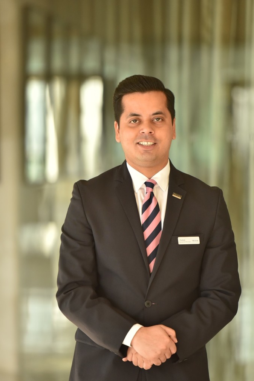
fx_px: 2325
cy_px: 208
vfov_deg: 9.3
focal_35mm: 220
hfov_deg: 6.3
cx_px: 141
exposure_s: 1/640
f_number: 2.8
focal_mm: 185
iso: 1250
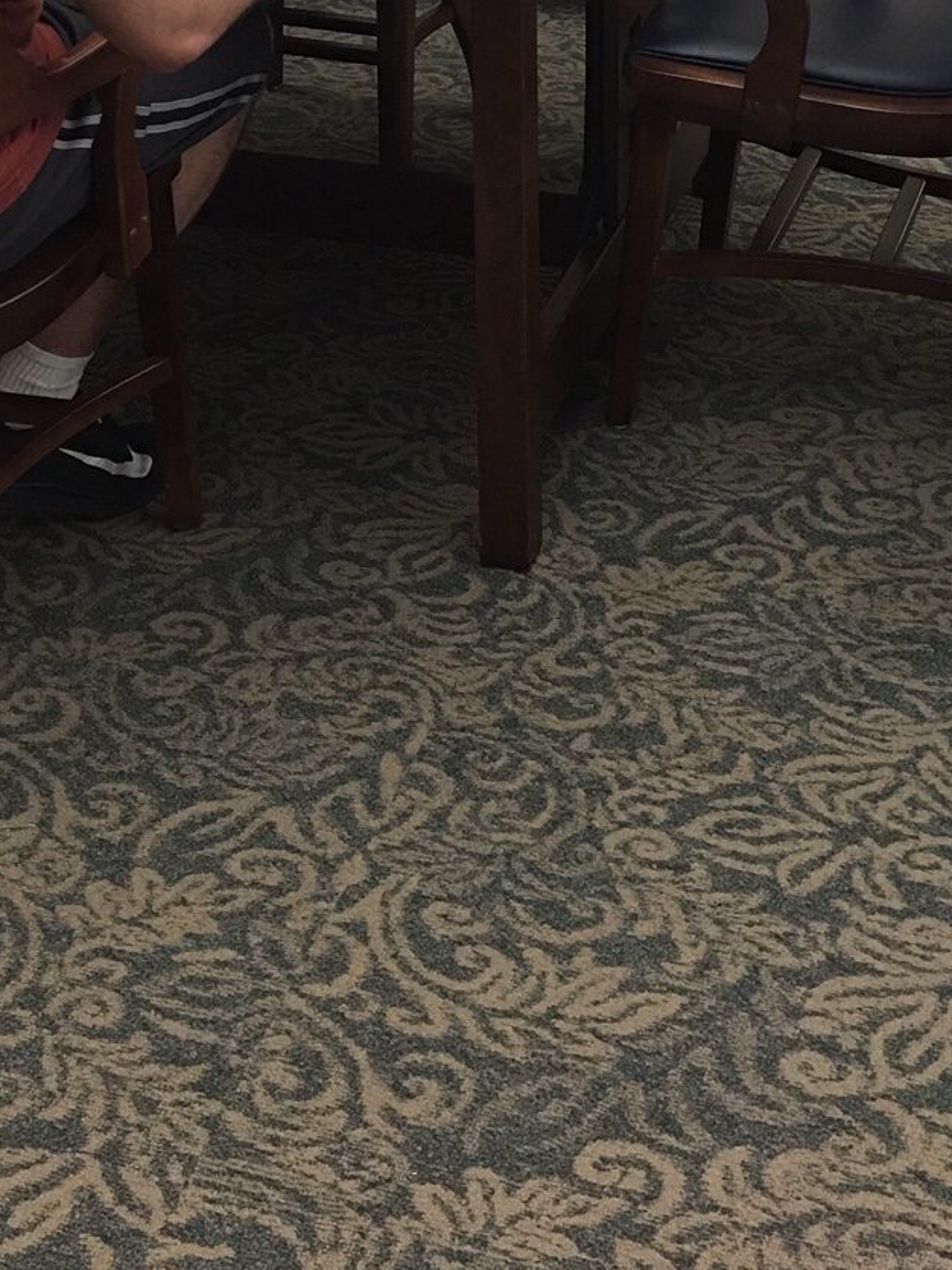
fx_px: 2567
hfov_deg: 21.0
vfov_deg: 25.1
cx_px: 485
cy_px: -251
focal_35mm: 70
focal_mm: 4.15
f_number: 2.2
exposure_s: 1/15
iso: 50
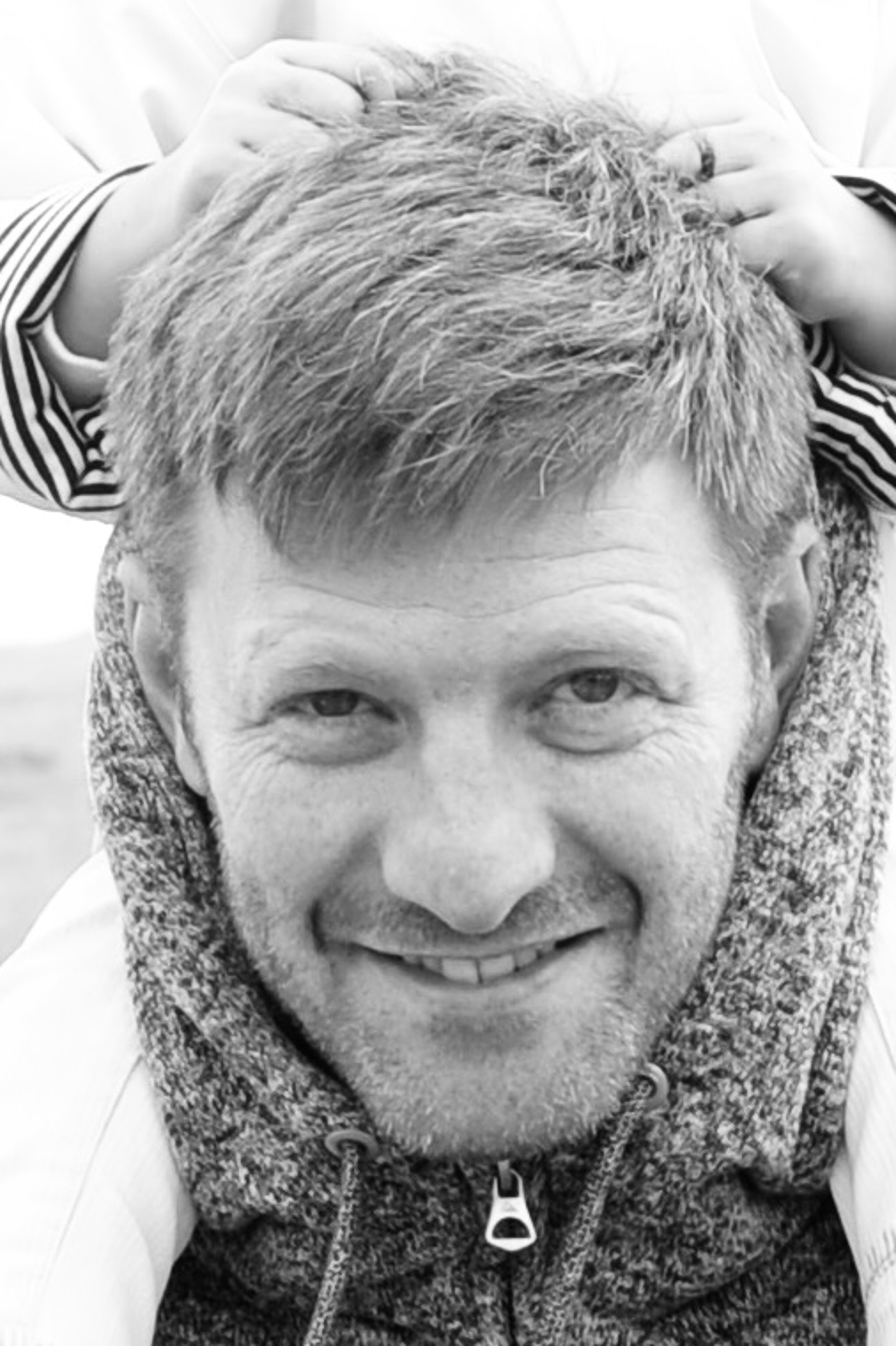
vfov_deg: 54.5
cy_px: 673
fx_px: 1308
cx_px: 448
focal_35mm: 35
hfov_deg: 37.8
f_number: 5.6
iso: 200
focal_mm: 35
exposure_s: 1/320
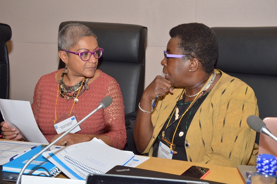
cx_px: 138
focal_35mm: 52
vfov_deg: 25.6
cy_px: 92
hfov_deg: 37.9
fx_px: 403
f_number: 7.1
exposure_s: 1/125
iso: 1600
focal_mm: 35
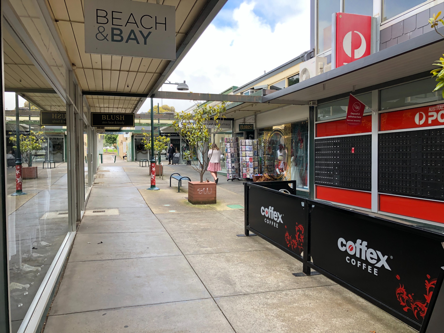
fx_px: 359
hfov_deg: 63.4
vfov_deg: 49.7
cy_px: 166
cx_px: 222
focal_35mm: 28
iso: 20
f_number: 1.8
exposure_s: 1/276
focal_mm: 3.99
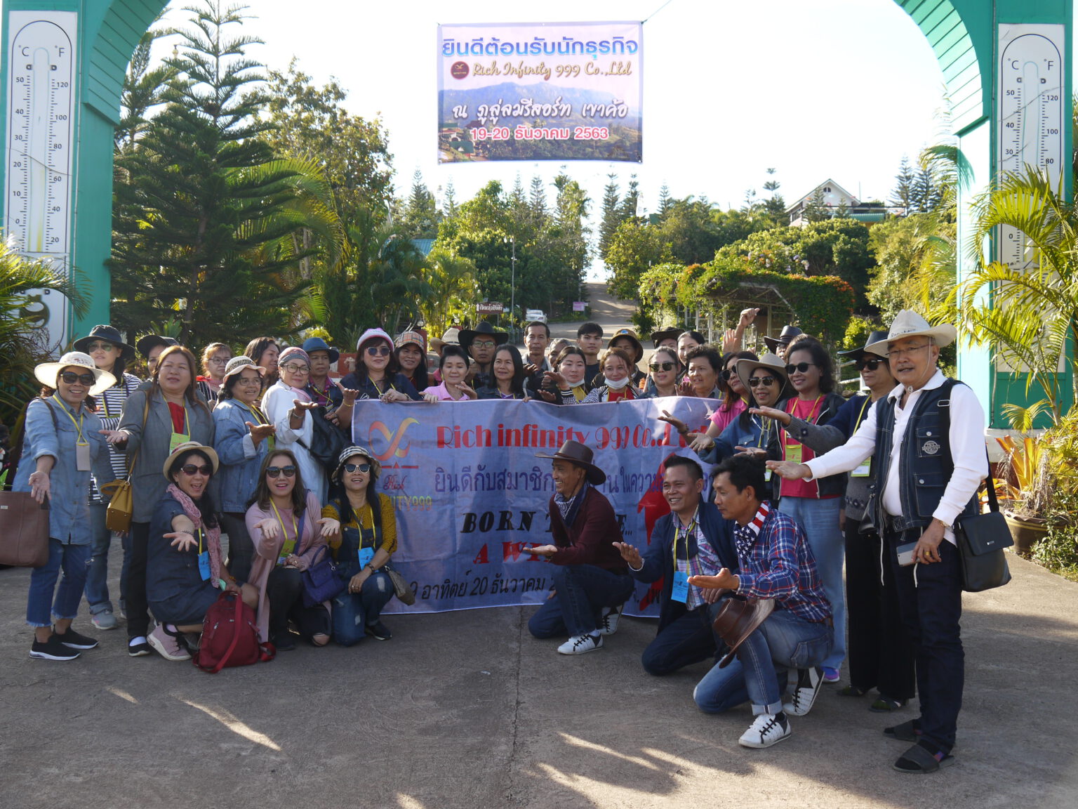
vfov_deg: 39.7
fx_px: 1121
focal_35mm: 36
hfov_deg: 51.4
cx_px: 539
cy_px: 404
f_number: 5.6
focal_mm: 18
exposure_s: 1/200
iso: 160
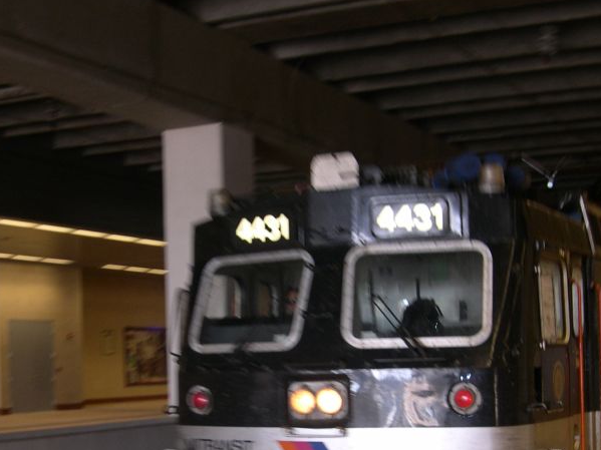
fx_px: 1128
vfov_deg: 22.3
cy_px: 359
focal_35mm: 65
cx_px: 252
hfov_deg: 29.8
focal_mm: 8
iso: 100
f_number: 2.8
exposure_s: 1/30
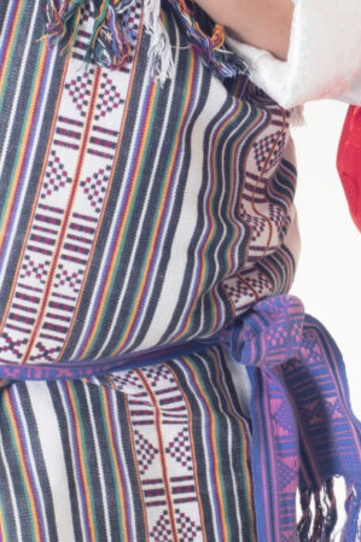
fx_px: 4290
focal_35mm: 285
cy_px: 180
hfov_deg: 4.8
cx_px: 273
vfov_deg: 7.2
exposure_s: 1/160
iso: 64
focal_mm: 50
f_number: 10
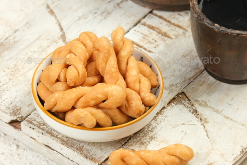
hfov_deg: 7.8
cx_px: 122
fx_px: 1819
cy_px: 83
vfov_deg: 5.2
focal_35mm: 265
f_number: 10
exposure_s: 1/160
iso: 200
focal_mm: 148.5
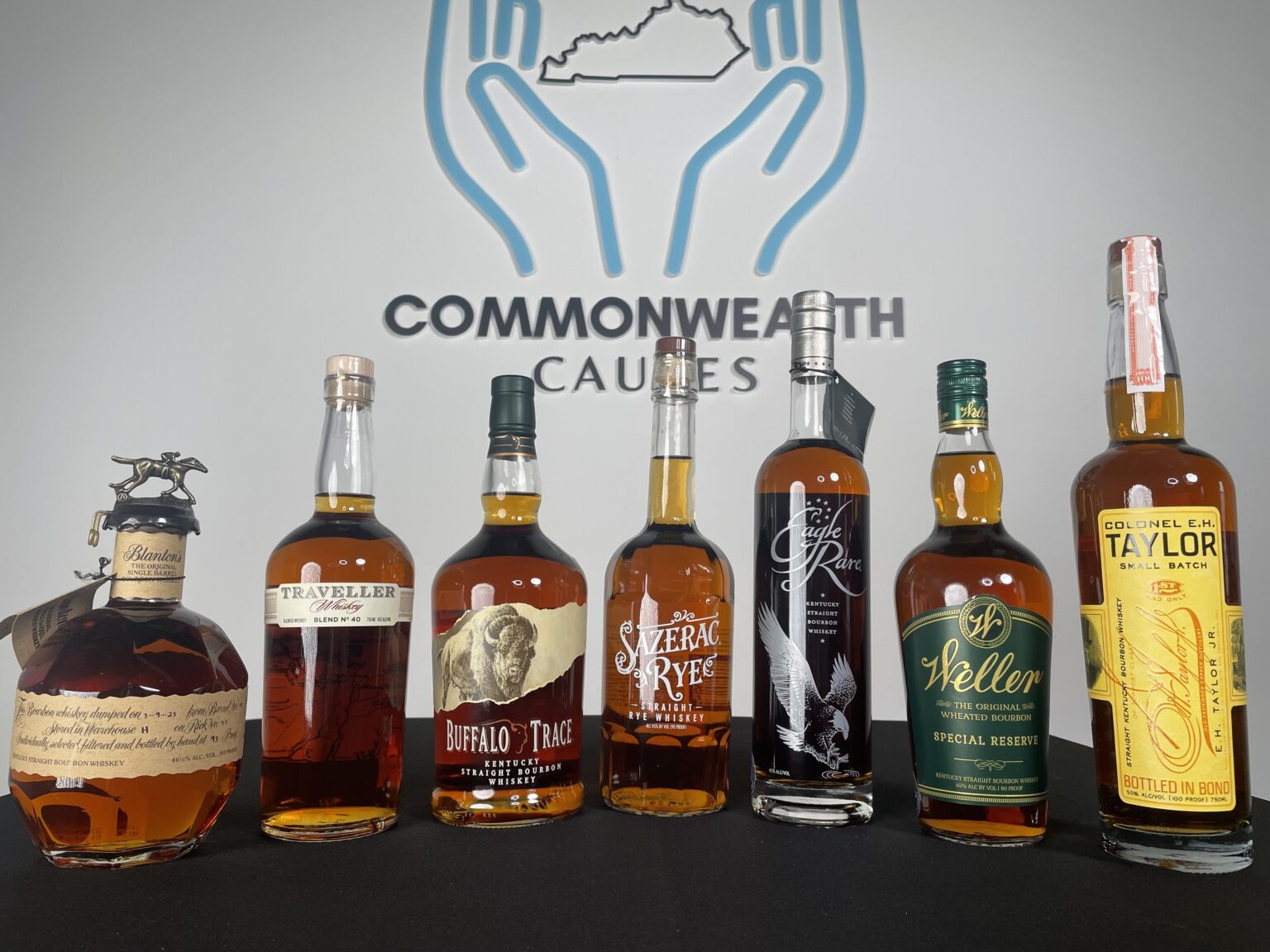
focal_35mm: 26
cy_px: 476
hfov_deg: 67.3
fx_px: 954
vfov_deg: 53.1
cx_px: 635
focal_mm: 4.2
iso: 80
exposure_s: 1/121
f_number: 1.6
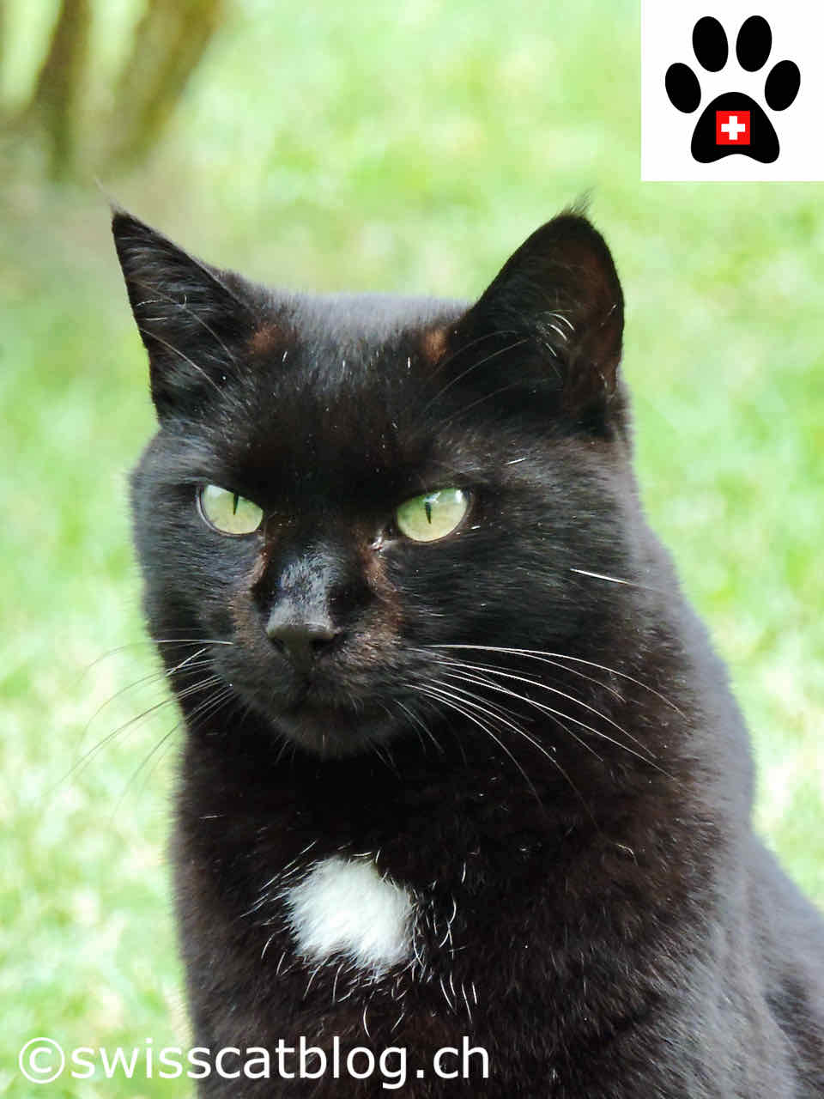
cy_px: 550
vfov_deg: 4.6
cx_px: 412
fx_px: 13806
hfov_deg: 3.4
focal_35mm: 435
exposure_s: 1/100
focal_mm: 77.5
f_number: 4.9
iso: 800
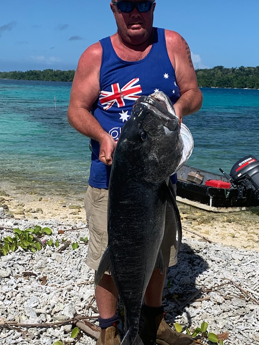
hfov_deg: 26.5
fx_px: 549
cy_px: 239
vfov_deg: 34.5
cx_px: 141
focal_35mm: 55
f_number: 1.8
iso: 25
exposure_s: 1/4902
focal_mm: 4.25
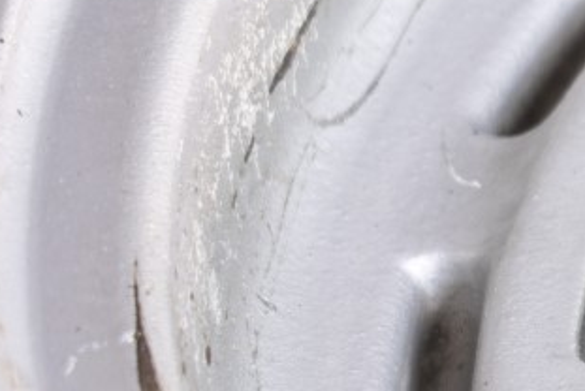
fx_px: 9922
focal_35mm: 610
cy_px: 292
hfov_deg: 3.3
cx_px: 1776
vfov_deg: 2.3
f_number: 4
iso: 100
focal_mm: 95
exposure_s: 2
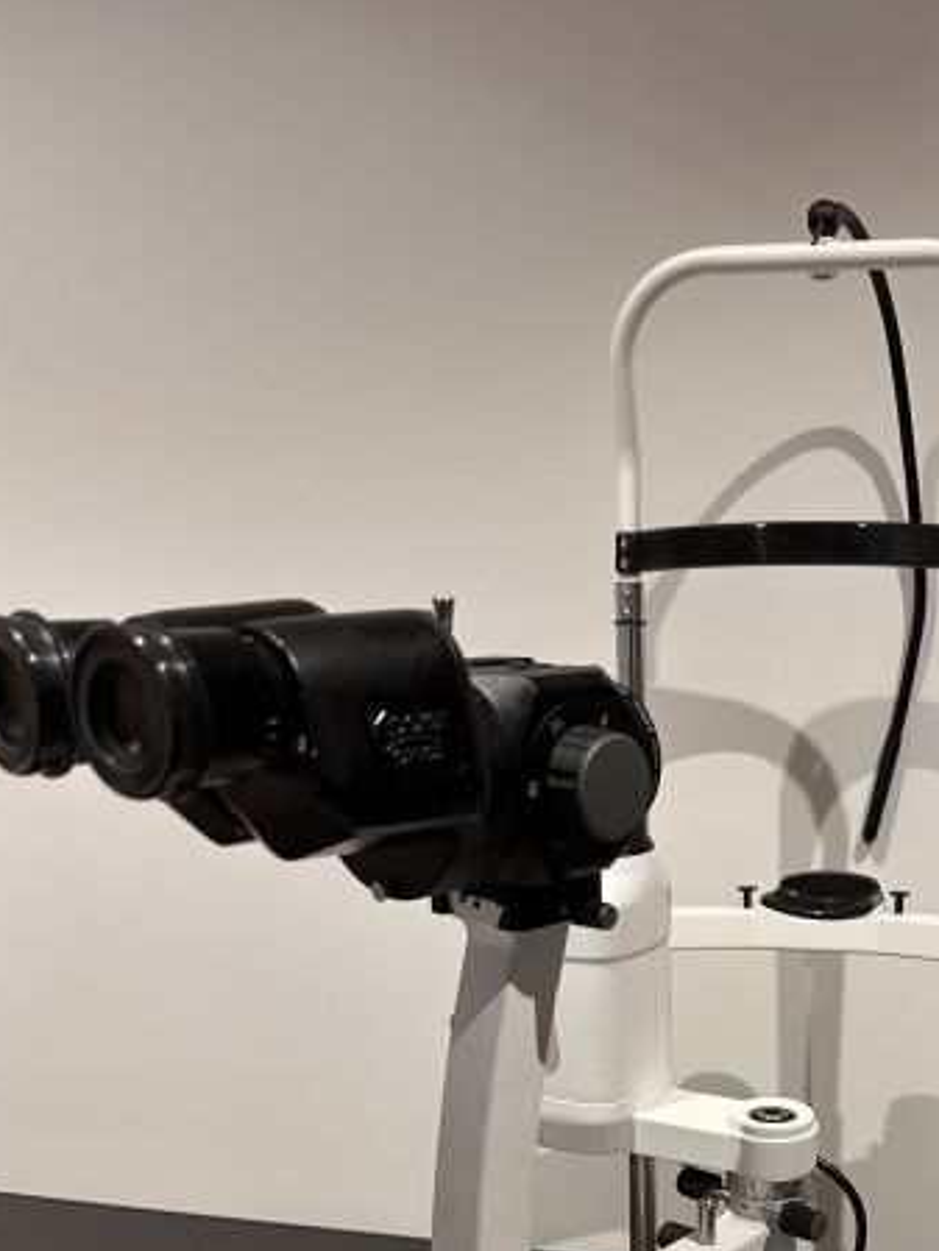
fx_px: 1446
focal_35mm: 40
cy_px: 1032
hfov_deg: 34.9
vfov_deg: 44.1
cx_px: 747
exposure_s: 1/50
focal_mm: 6.86
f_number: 1.78
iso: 160
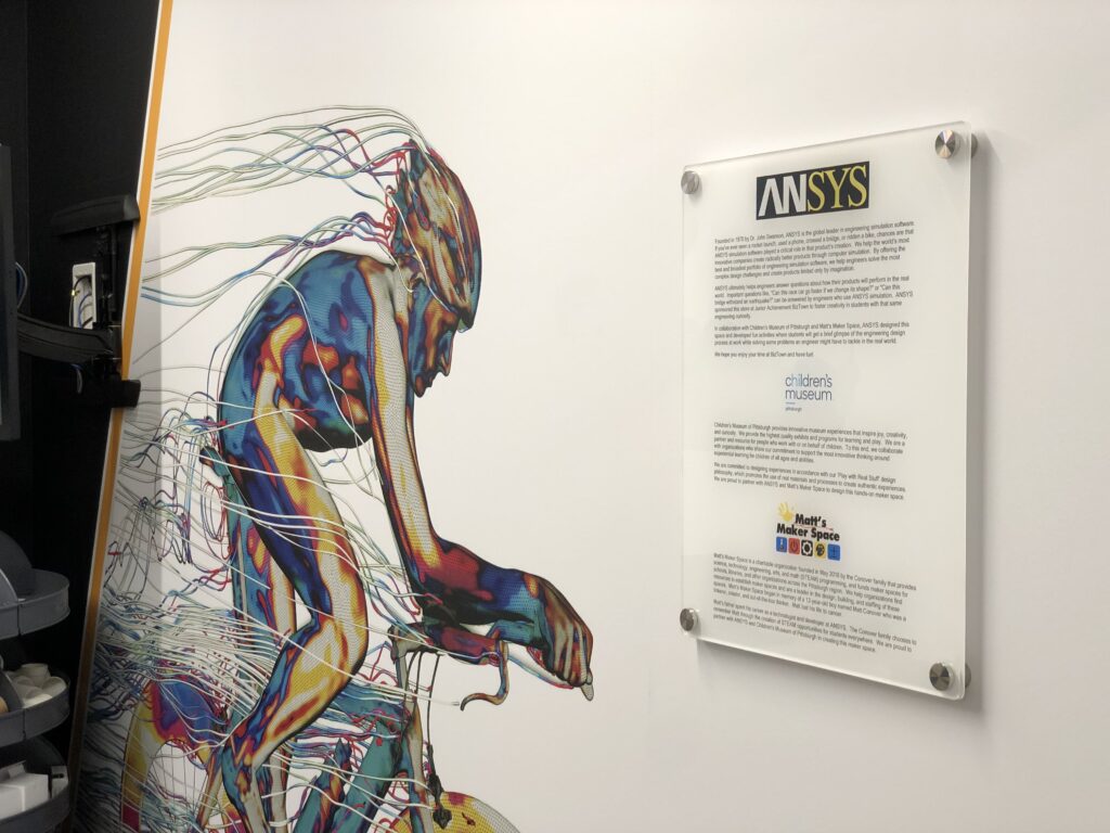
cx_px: 555
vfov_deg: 28.0
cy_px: 416
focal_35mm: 52
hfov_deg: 36.8
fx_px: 1667
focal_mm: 6
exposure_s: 1/60
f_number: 2.4
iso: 50
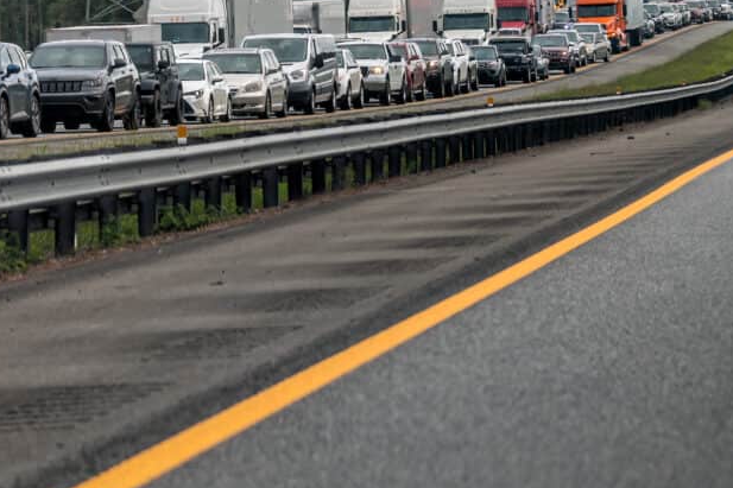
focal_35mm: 218
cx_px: 293
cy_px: 62
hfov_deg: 9.4
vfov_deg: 6.3
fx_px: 4437
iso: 110
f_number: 3.2
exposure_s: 1/2000
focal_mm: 70
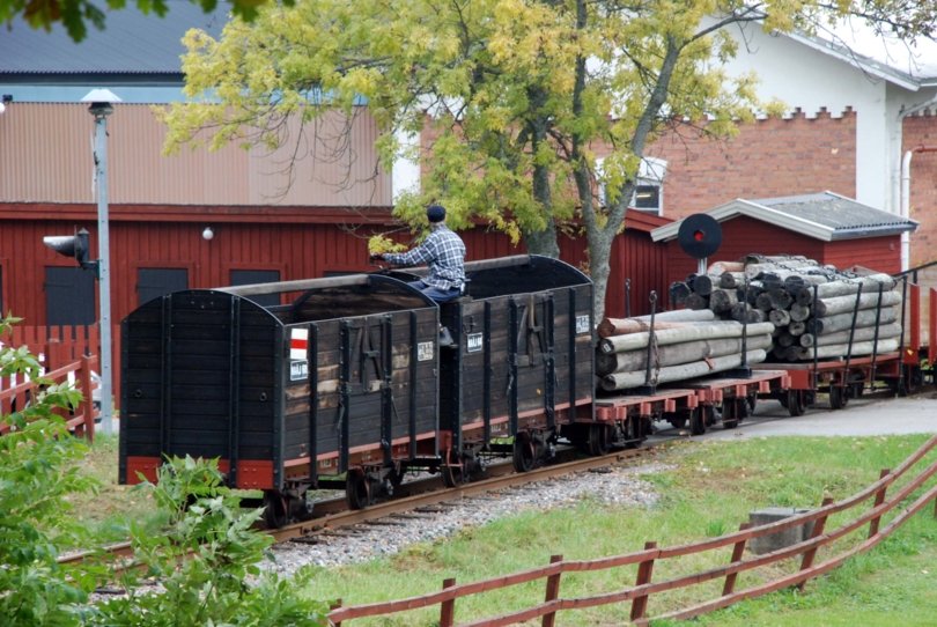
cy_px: 314
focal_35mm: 202
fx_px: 5276
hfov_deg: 10.1
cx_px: 468
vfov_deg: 6.8
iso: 800
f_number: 11
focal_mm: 135
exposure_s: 1/100
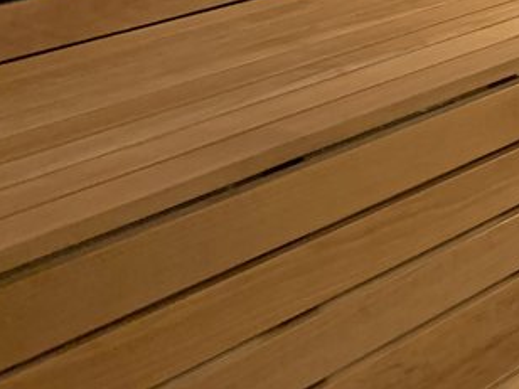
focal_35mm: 108
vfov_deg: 13.4
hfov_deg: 14.9
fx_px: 1619
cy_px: -67
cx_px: 1038
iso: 250
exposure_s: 1/50
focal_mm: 4.25
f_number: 1.8
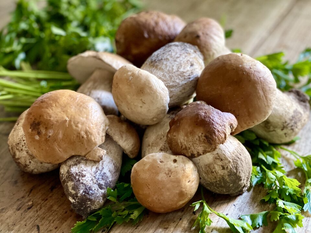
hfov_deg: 30.3
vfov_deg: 22.9
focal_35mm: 64
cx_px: 156
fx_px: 575
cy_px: 116
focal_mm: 7.5
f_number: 2.2
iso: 400
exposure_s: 1/24
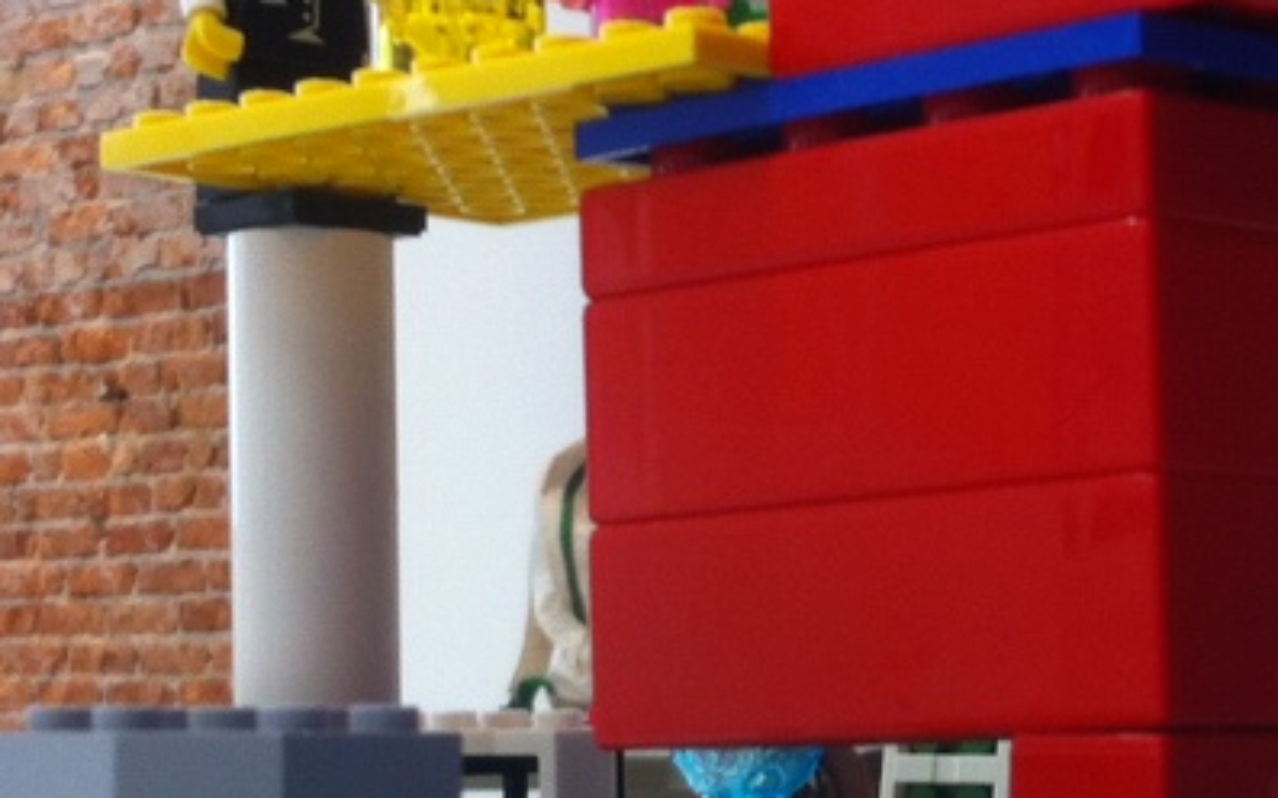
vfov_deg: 10.8
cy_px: 598
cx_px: 1178
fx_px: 4214
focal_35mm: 121
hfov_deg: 17.0
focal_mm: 3.85
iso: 80
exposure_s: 1/20
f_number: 2.8
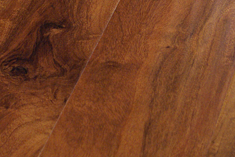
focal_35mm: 138
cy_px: 6
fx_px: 902
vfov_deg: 9.9
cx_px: 172
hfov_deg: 14.8
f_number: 5
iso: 400
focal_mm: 30
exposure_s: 1/50
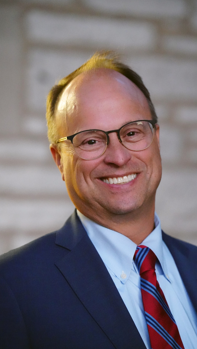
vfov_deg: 11.8
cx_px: 114
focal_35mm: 182
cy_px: 174
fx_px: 1690
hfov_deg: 6.7
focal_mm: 173
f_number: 3.5
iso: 25600
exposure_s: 1/100
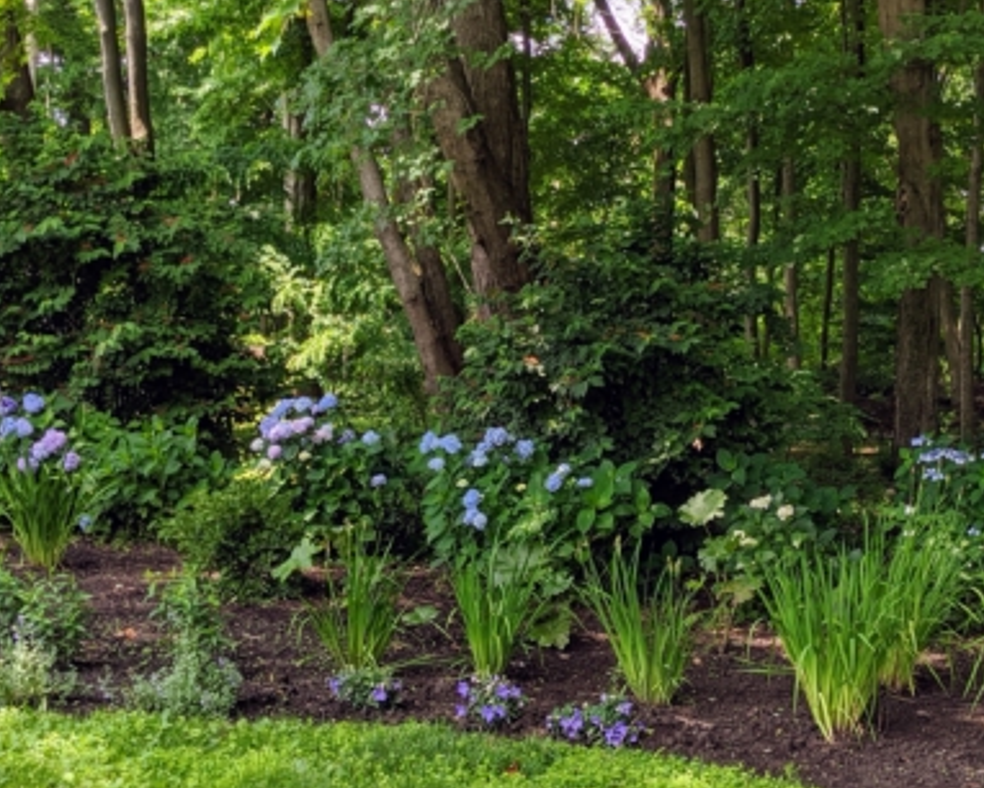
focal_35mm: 53
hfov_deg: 35.1
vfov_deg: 28.6
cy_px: 464
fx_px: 1544
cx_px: 626
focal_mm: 4.38
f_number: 1.73
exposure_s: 1/469
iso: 54
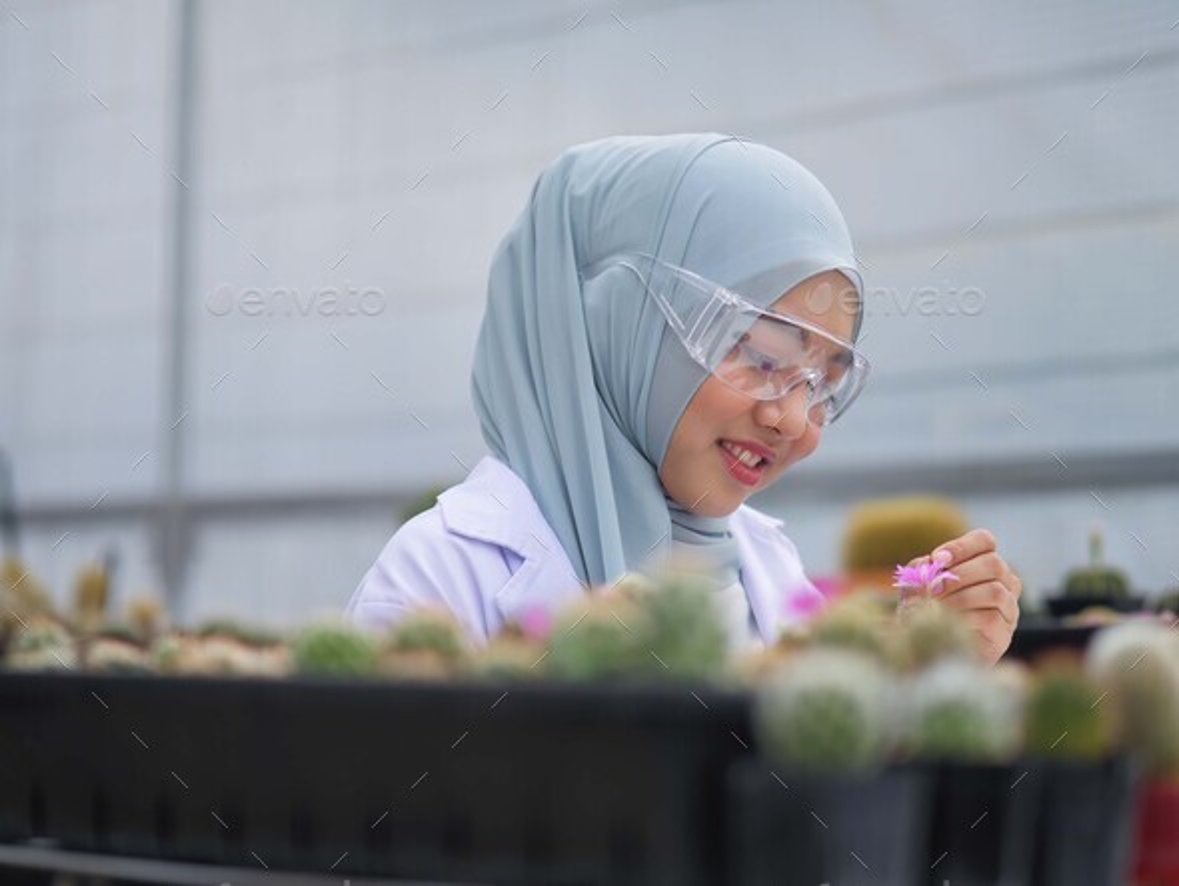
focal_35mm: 90
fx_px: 3067
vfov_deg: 16.4
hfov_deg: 21.8
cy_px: 443
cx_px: 590
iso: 200
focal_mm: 45
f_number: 1.2
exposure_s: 1/2000
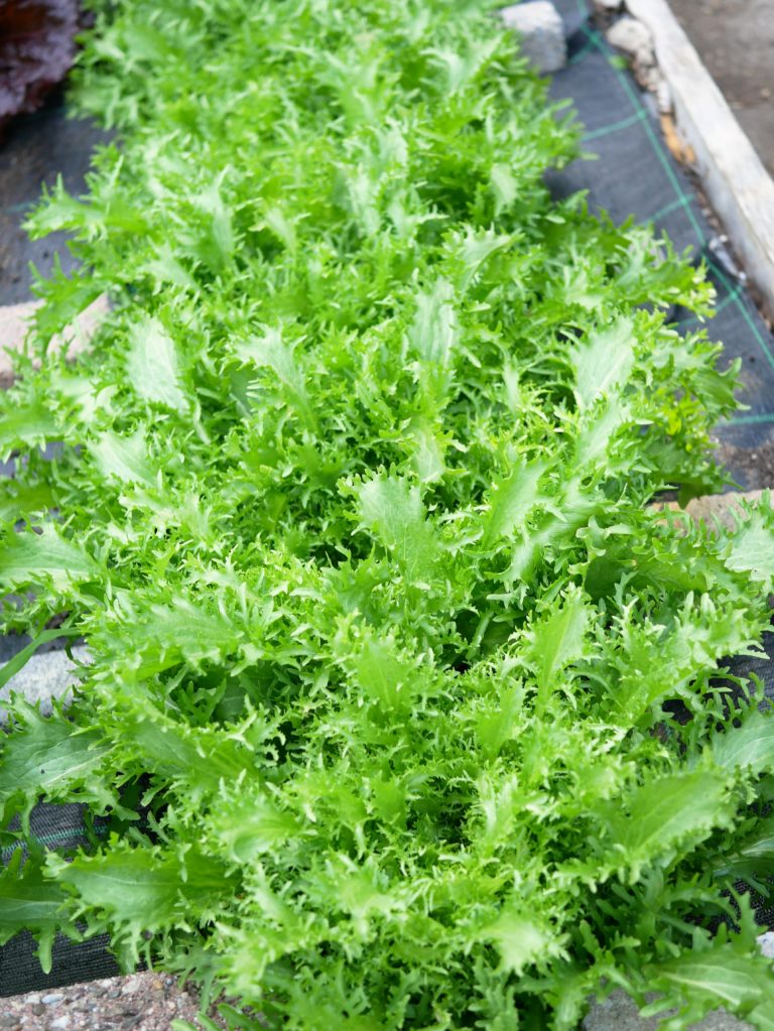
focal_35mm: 60
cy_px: 516
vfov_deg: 32.2
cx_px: 387
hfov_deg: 24.4
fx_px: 1788
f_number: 3.2
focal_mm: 30
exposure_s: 1/160
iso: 200
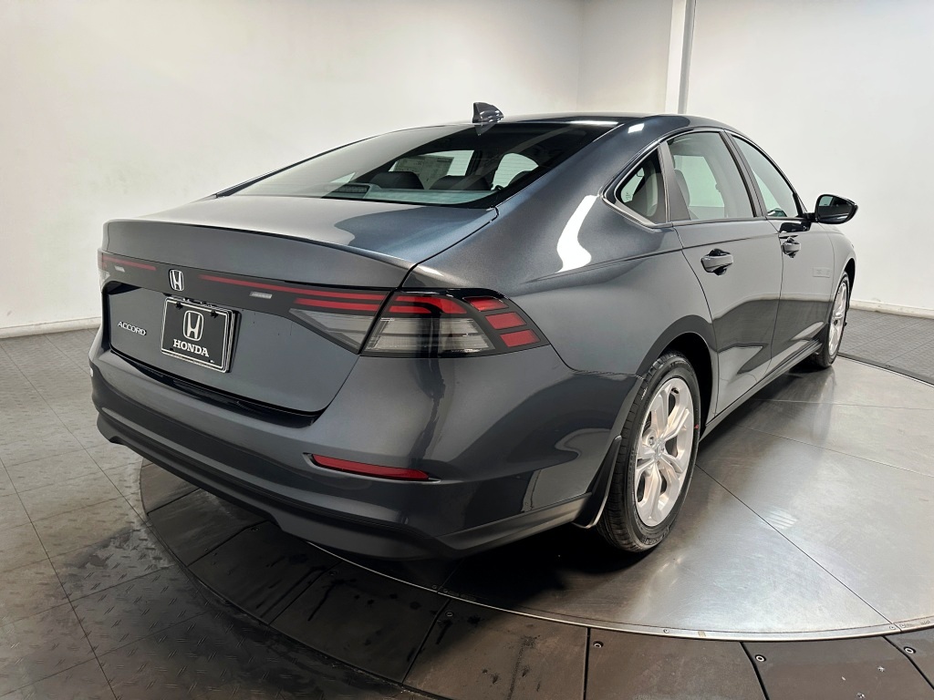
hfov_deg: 71.6
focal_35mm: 24
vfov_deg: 56.8
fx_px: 648
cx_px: 467
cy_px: 350
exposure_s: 1/60
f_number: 1.78
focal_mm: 6.86
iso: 400
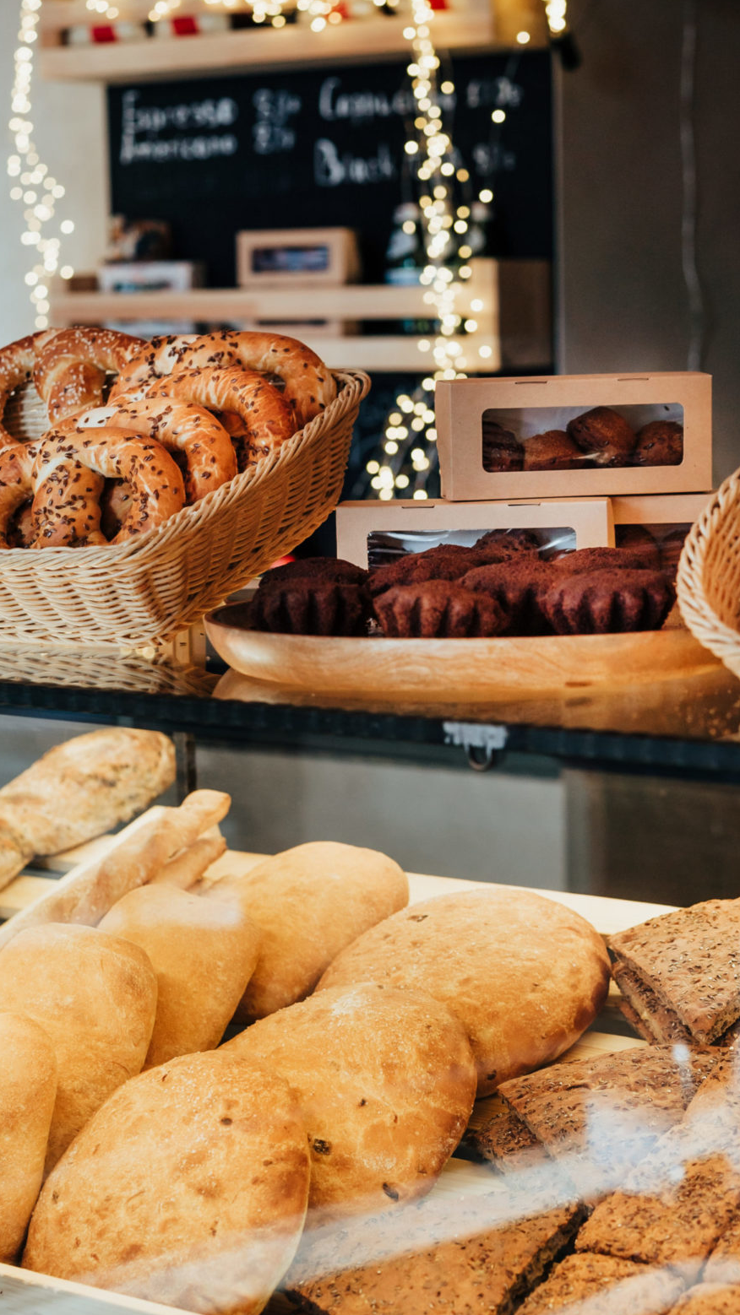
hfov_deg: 16.9
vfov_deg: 29.7
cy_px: 677
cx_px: 511
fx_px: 2478
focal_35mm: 71
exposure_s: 1/160
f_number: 4
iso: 320
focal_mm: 55
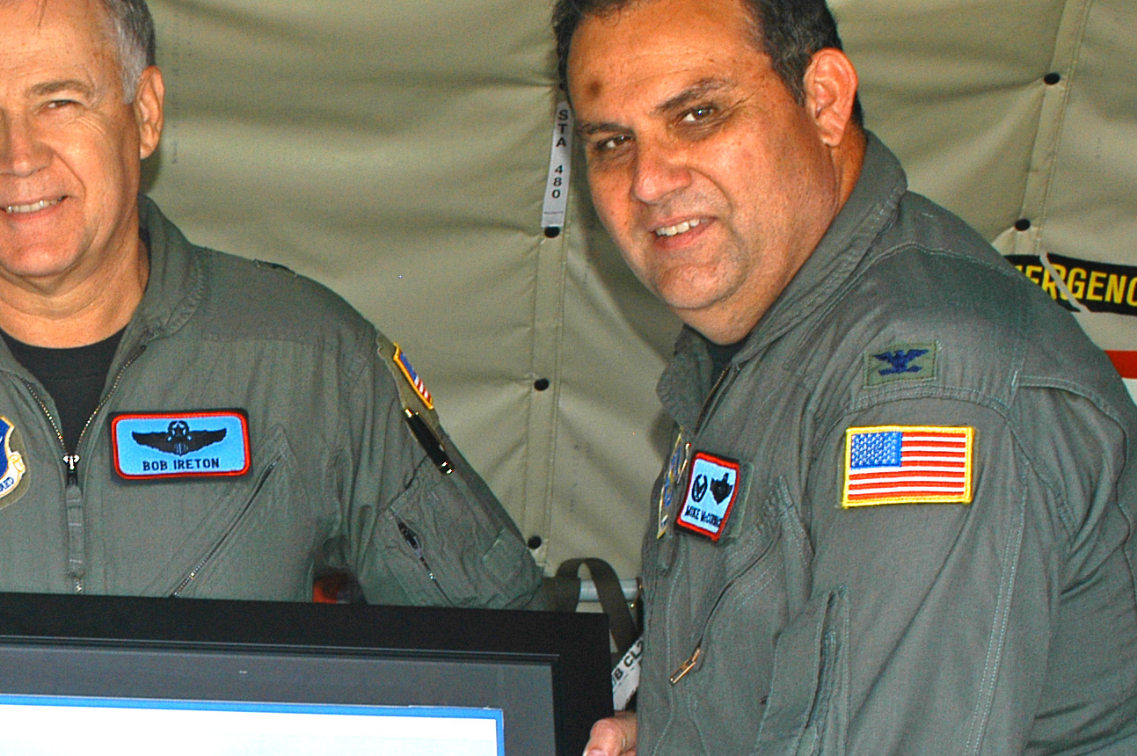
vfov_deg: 11.1
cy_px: 711
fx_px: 3855
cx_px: 74
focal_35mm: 122
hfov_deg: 16.5
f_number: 8
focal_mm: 35
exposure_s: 1/80
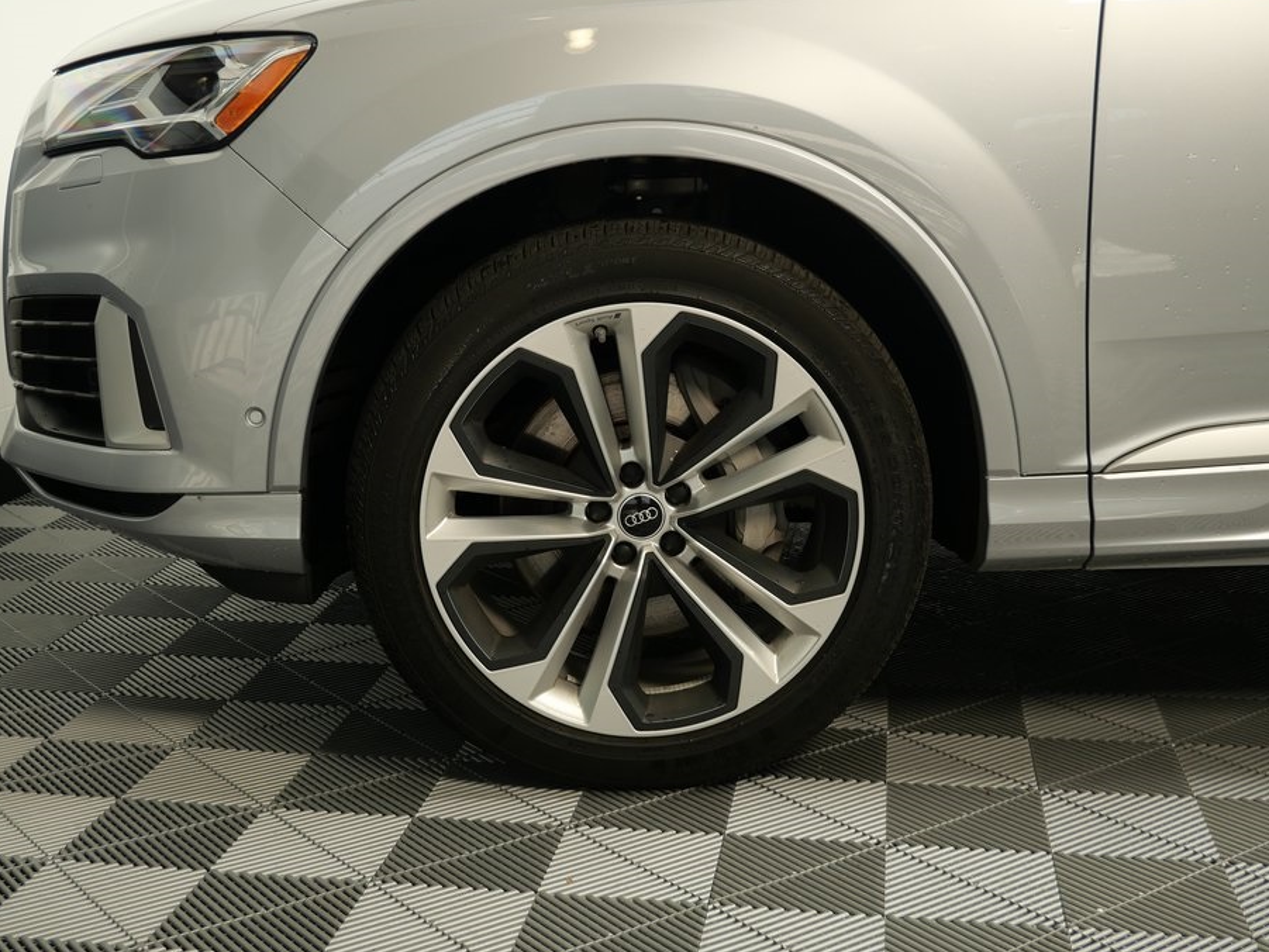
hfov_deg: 38.2
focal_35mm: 50
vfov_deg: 29.1
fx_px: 1833
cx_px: 623
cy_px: 435
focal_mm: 22
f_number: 5
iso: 250
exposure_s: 1/200
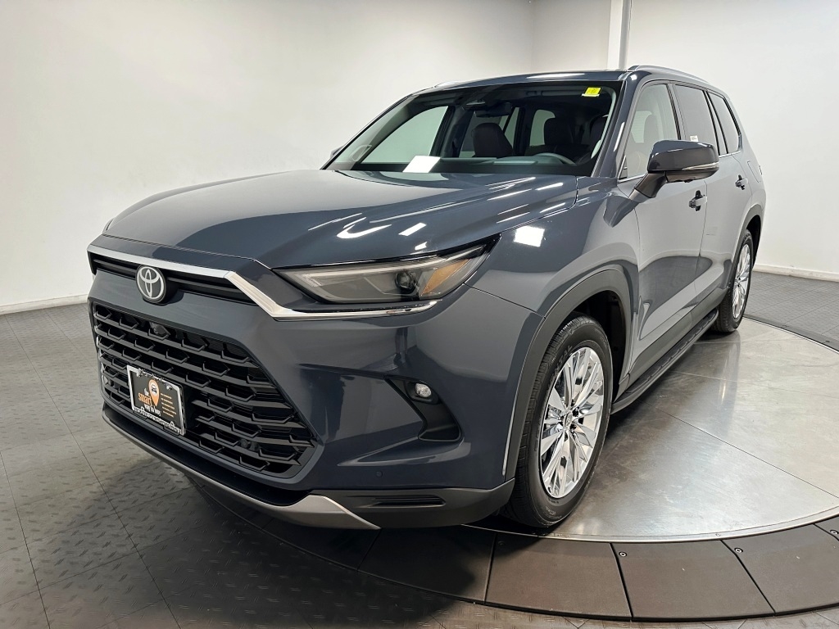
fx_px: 582
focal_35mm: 24
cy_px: 314
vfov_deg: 56.8
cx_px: 420
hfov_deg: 71.6
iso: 400
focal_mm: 6.86
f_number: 1.78
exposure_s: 1/60
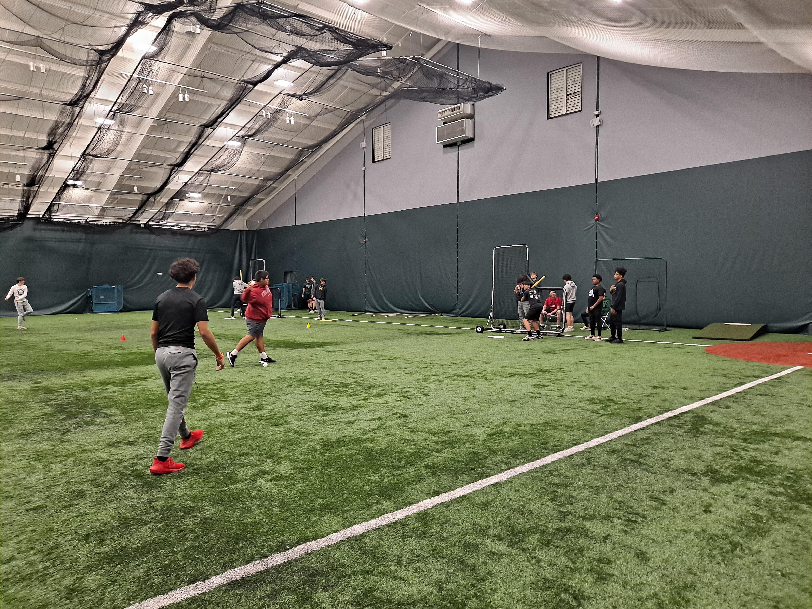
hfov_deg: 69.4
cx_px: 406
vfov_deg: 54.9
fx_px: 586
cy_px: 304
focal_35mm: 25
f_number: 2
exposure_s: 1/60
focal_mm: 4.6
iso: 400
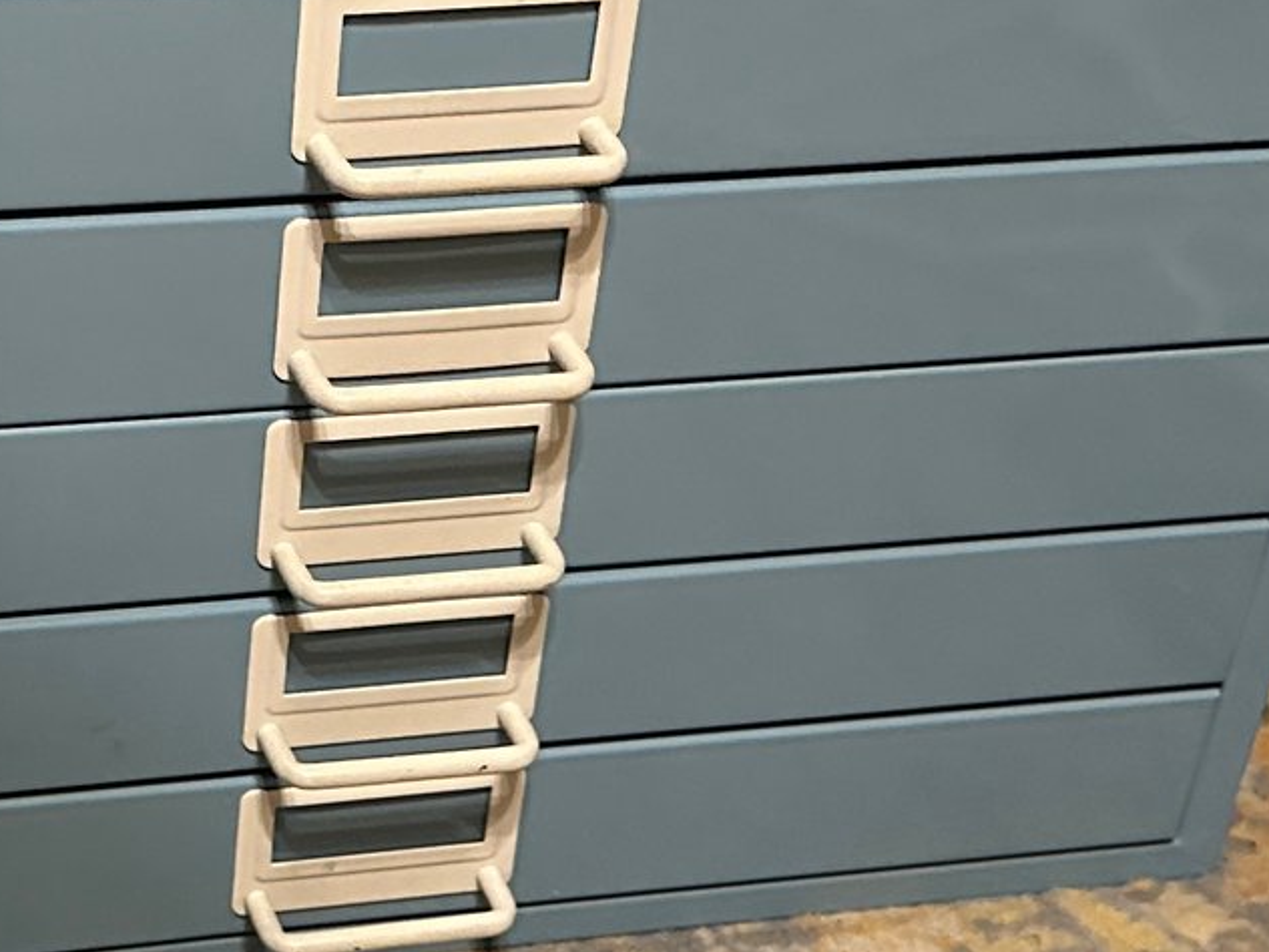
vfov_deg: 19.3
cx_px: 147
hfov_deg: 25.0
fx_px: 2786
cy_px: 629
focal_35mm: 76
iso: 1000
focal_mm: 6.86
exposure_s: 1/40
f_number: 1.78
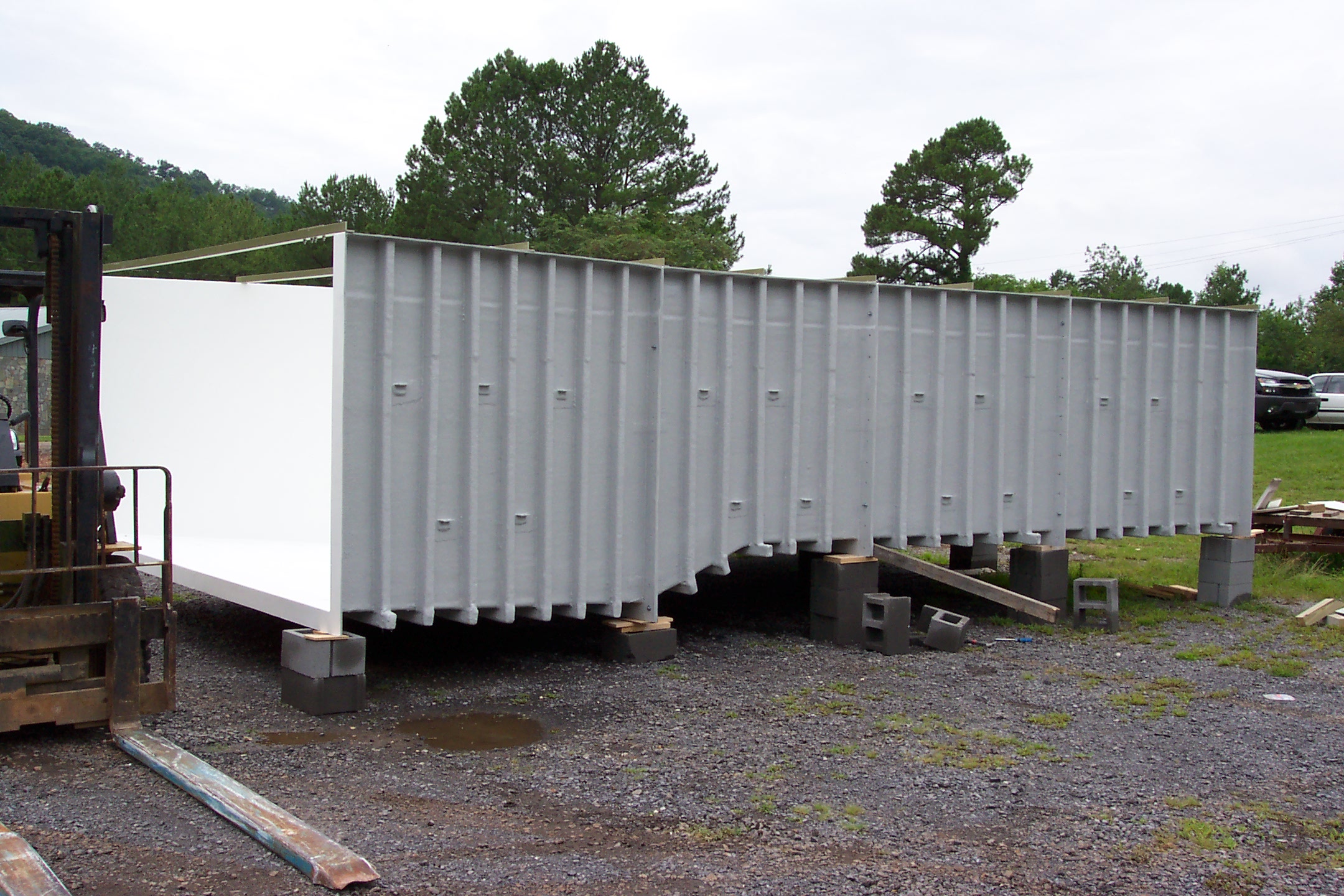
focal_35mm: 38
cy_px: 448
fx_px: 1419
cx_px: 672
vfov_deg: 35.1
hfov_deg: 50.7
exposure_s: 1/700
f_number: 4.8
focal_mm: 8
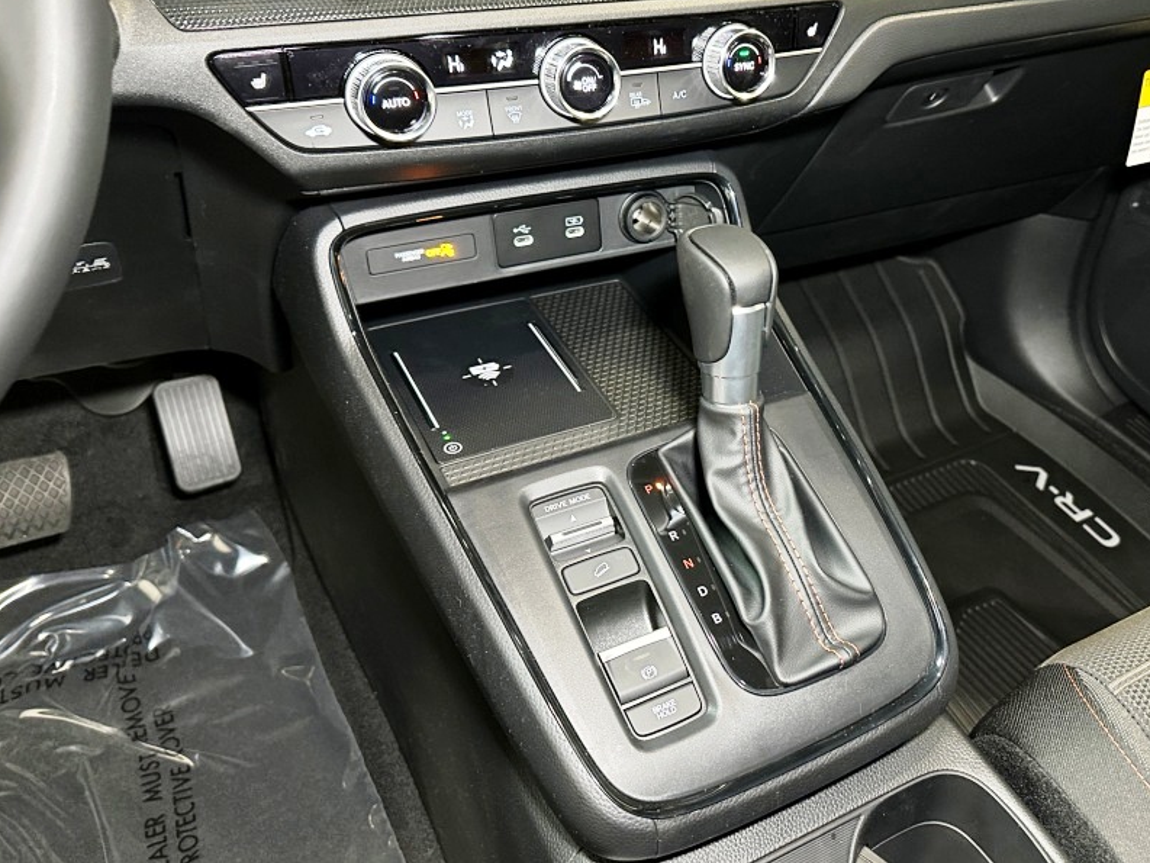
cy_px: 379
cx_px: 738
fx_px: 1030
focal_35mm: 31
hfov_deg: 57.4
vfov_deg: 45.4
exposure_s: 1/30
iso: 1000
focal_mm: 6.86
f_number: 1.78
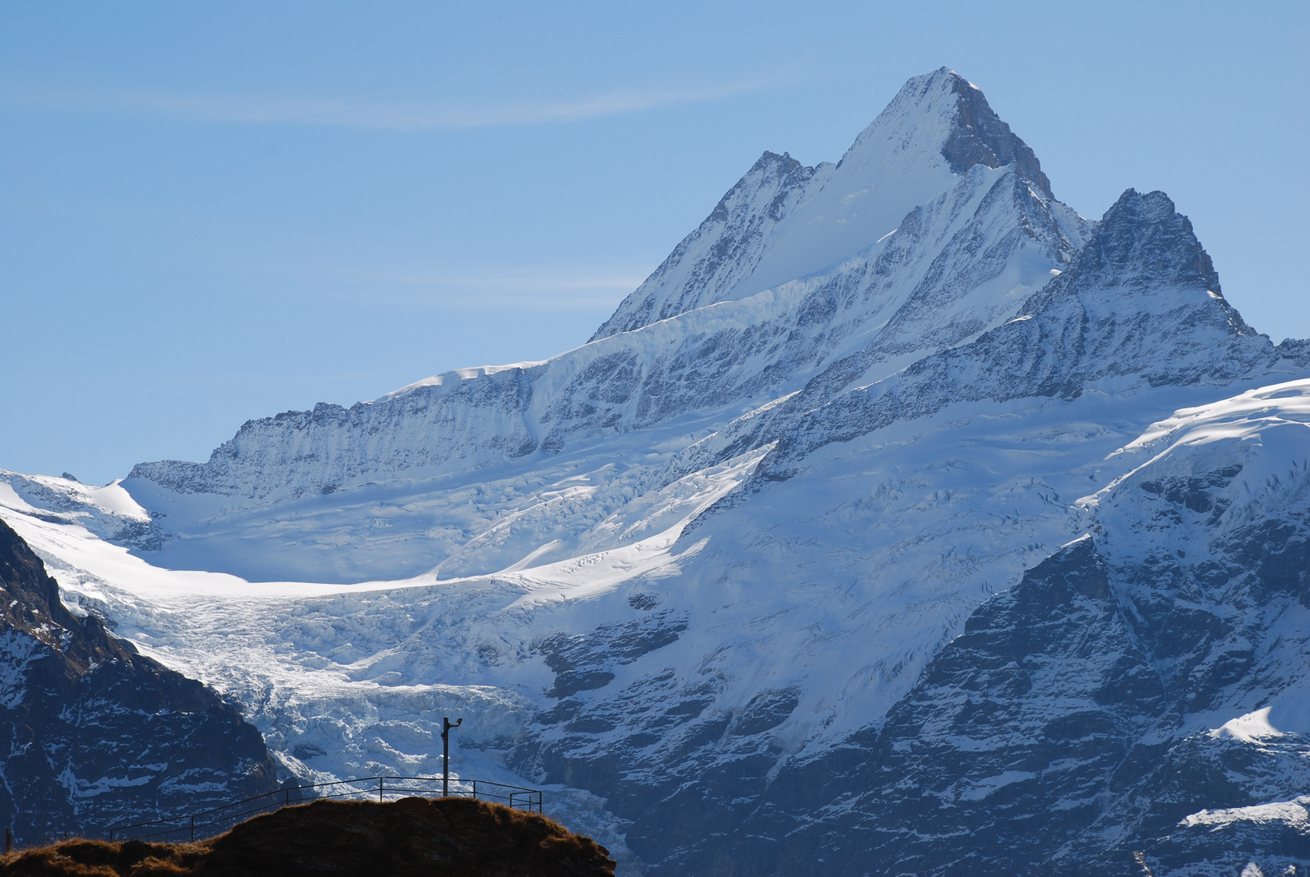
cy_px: 438
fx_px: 4372
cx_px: 655
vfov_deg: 11.5
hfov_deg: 17.0
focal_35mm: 120
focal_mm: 80
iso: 100
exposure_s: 1/250
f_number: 10
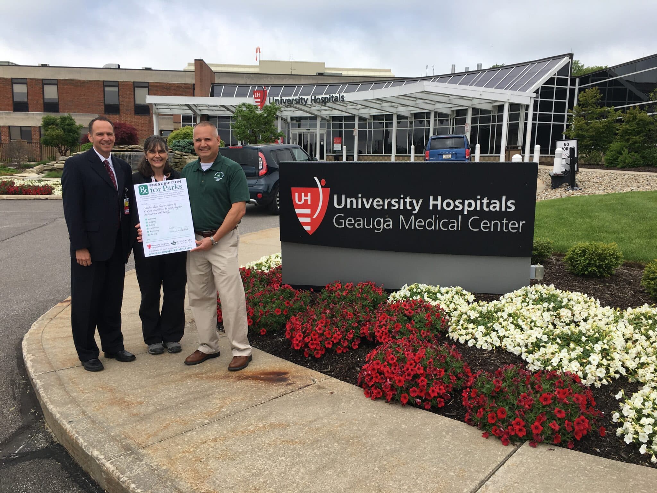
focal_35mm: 29
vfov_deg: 48.2
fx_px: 550
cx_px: 328
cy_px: 246
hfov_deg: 61.7
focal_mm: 4.15
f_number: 2.2
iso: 25
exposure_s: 1/1166
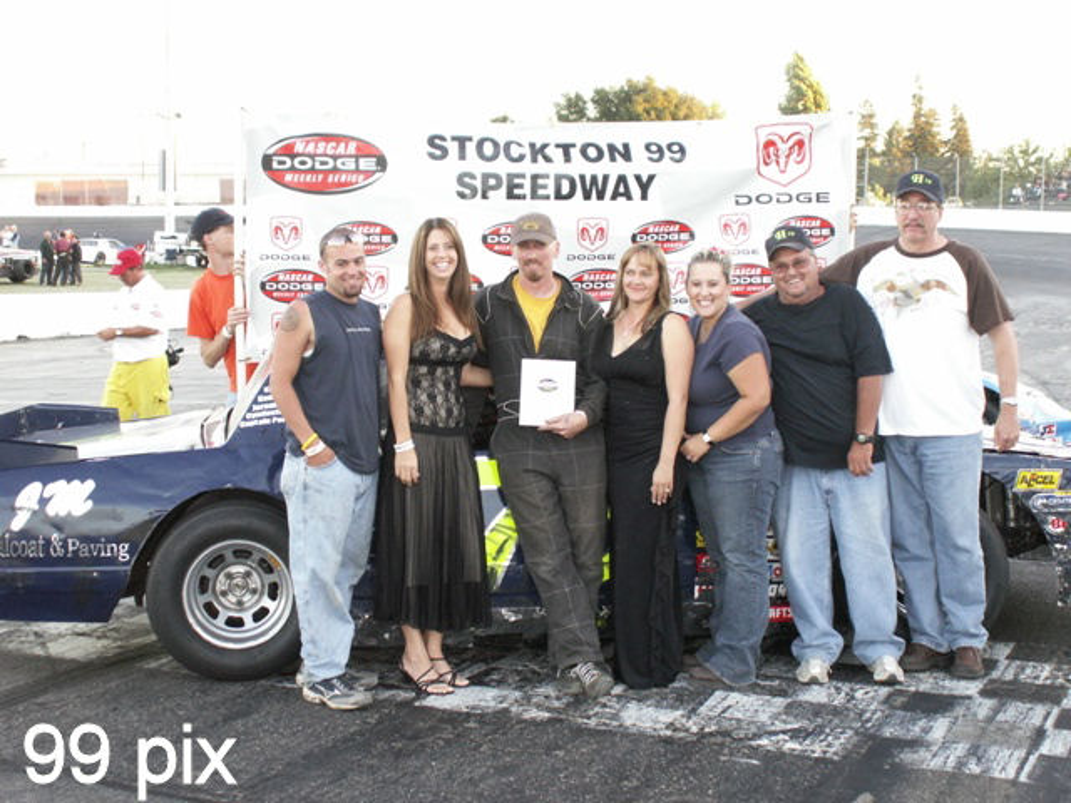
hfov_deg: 36.8
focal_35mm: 52
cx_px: 536
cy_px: 402
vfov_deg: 28.0
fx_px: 1609
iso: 125
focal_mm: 8.72
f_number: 3.2
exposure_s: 1/50
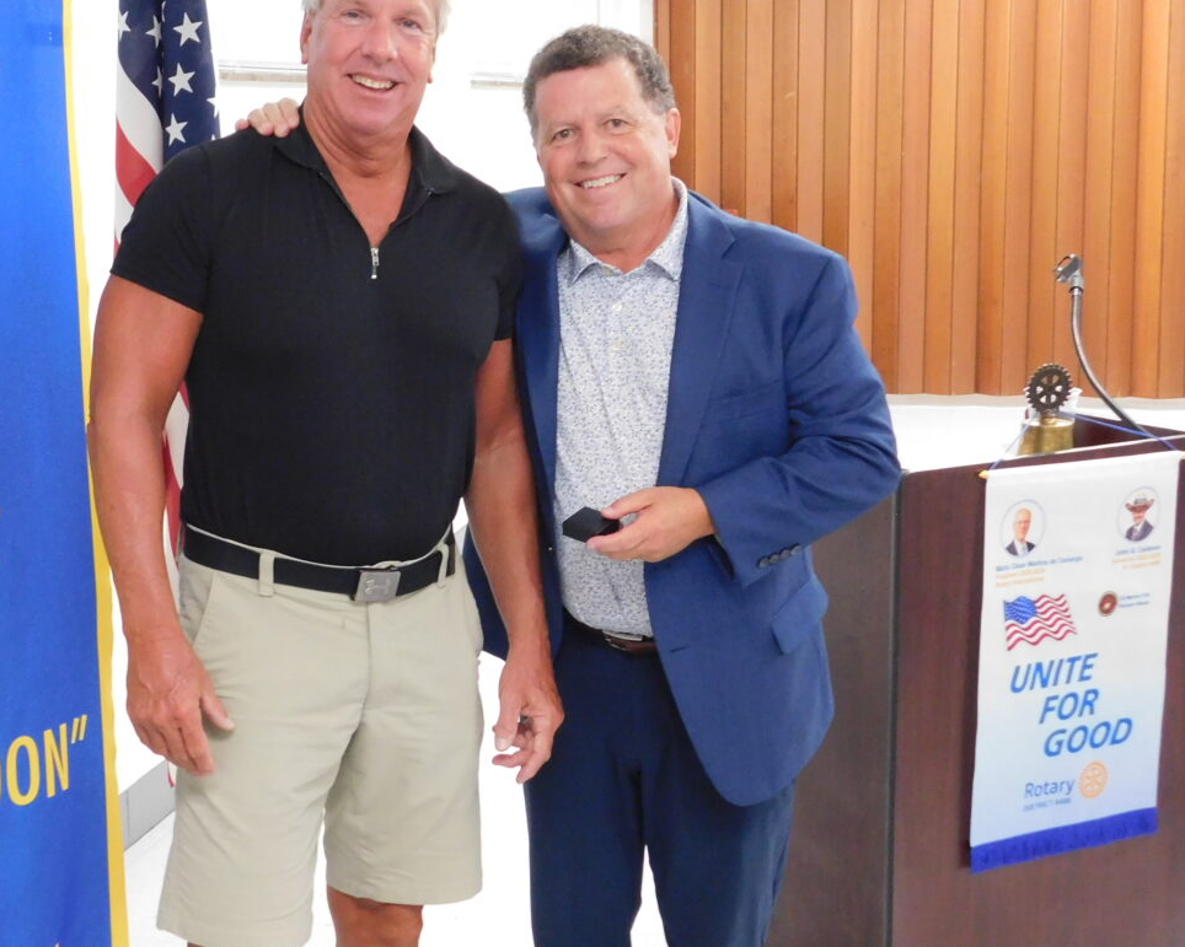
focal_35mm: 56
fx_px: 1964
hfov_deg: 32.9
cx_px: 288
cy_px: 425
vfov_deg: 27.1
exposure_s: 1/25
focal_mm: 6.3
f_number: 3.5
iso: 400
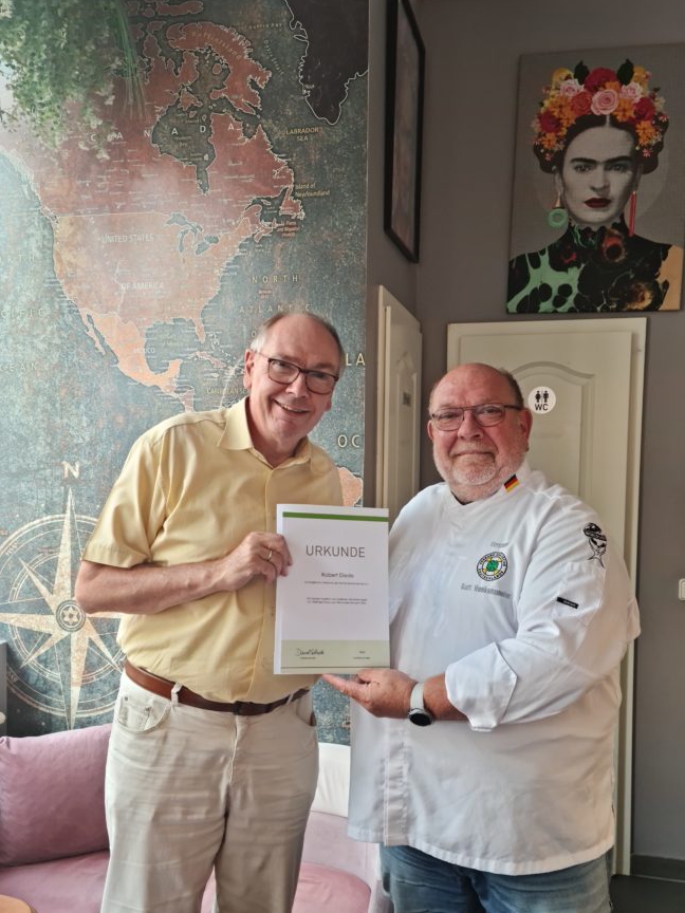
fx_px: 844
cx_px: 356
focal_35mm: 32
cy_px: 521
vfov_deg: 56.6
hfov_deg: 44.2
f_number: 2
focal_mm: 5.9
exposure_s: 1/50
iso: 80
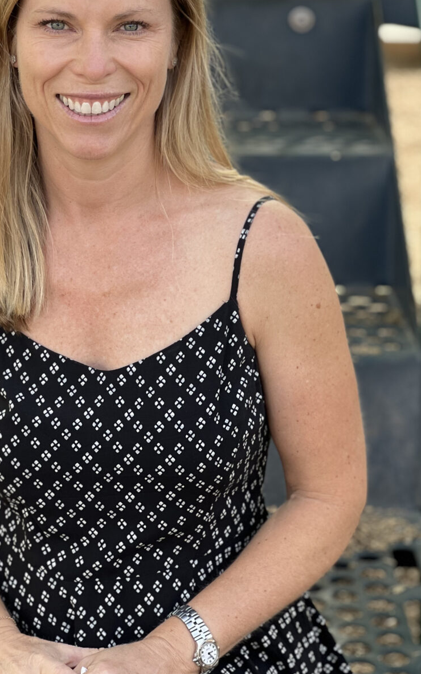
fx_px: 1947
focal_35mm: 106
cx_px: 108
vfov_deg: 19.6
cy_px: 247
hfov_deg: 12.3
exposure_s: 1/121
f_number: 2.8
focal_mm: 9
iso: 32
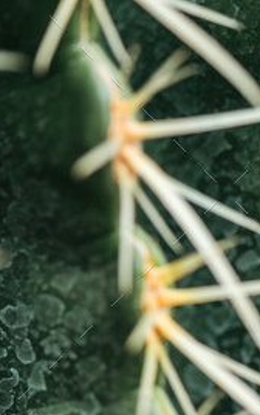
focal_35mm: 353
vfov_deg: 5.9
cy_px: 412
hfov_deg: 3.7
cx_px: 218
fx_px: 3994
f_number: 4
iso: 500
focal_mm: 105
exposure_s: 1/250
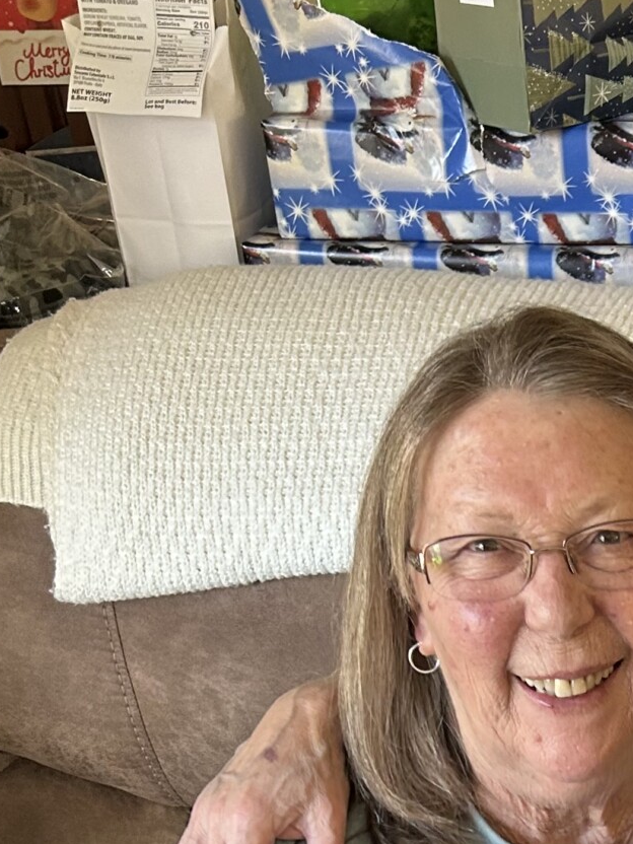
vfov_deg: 23.2
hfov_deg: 18.2
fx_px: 1829
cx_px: 835
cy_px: 1084
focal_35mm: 75
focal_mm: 5.7
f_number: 1.5
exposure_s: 1/60
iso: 200
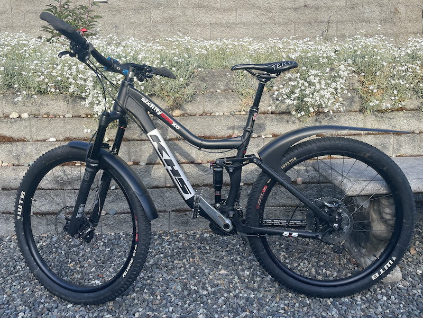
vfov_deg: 53.1
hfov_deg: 67.3
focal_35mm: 26
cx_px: 212
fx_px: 318
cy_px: 159
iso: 32
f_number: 1.6
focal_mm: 4.2
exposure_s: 1/785
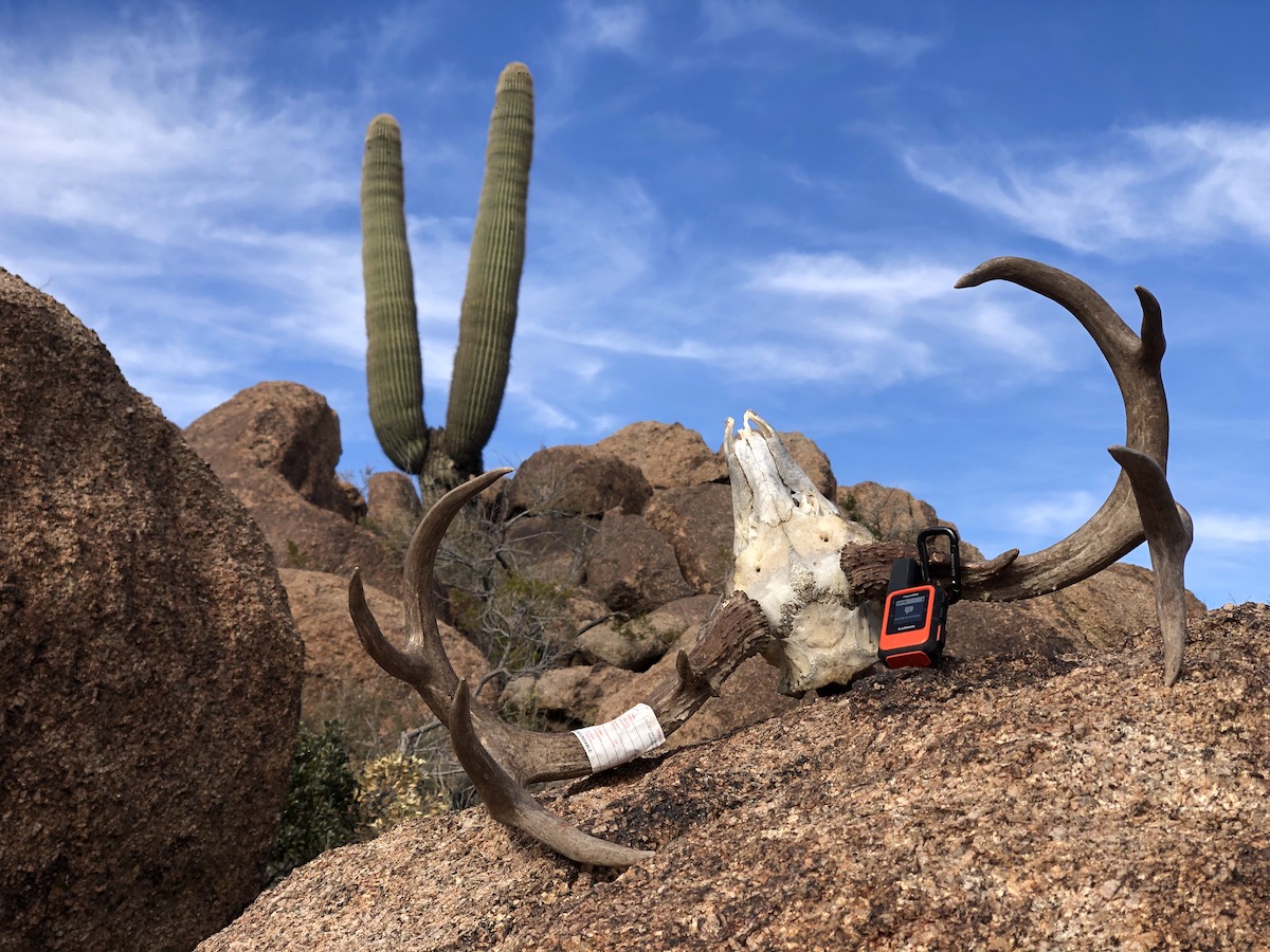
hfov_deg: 36.8
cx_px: 635
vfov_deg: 28.0
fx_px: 1908
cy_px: 476
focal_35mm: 52
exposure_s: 1/906
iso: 16
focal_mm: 6
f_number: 2.4
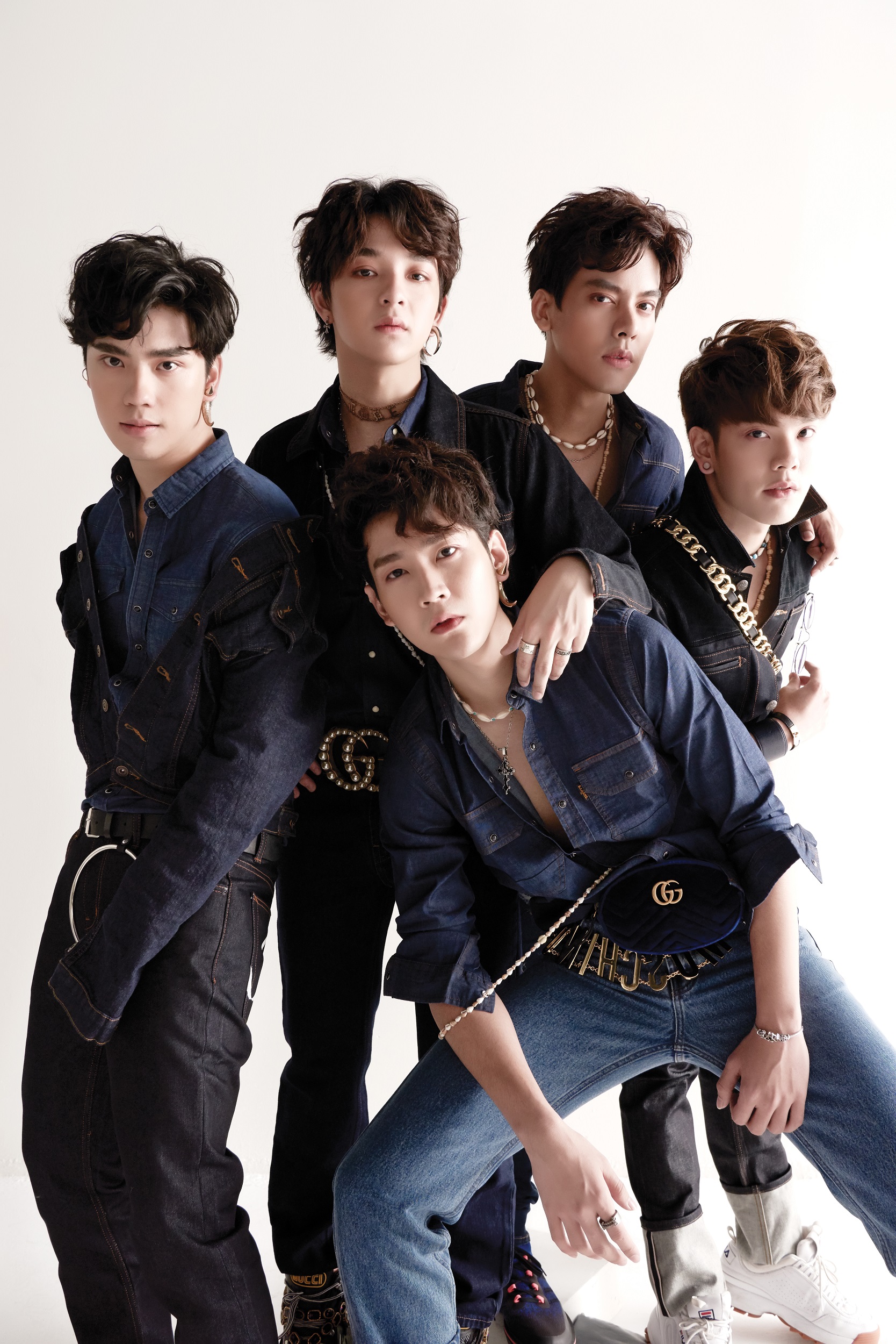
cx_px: 448
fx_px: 1343
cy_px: 672
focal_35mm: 36
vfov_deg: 53.1
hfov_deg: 36.9
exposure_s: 1/160
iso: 800
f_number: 8
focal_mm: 36
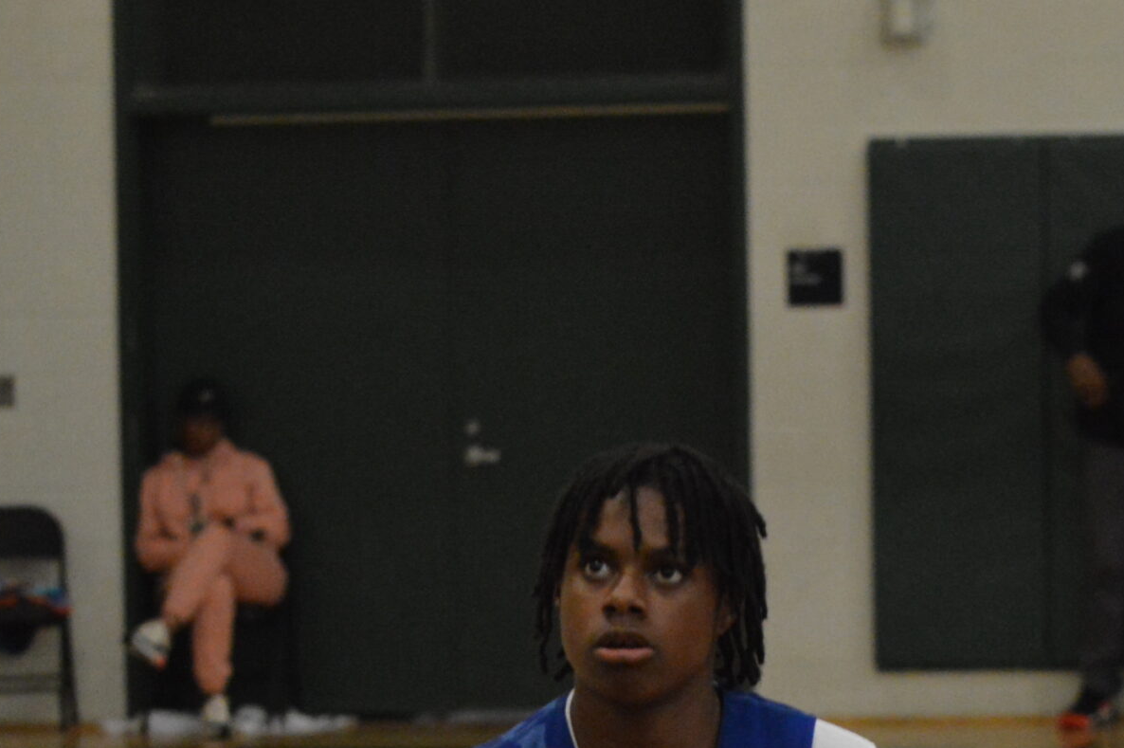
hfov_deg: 8.0
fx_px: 8081
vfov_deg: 5.3
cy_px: 769
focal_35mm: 259
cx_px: 653
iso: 3200
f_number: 4.5
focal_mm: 80
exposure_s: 1/125
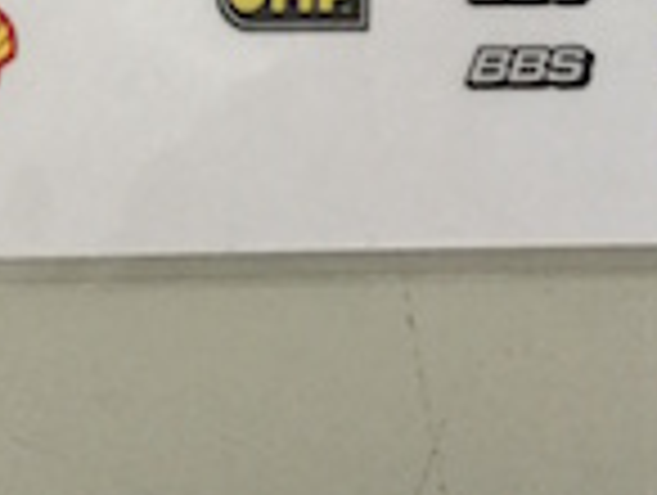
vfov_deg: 9.6
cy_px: -632
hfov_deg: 13.9
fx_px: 2643
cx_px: 716
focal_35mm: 139
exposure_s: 1/33
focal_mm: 4.15
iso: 64
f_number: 2.2
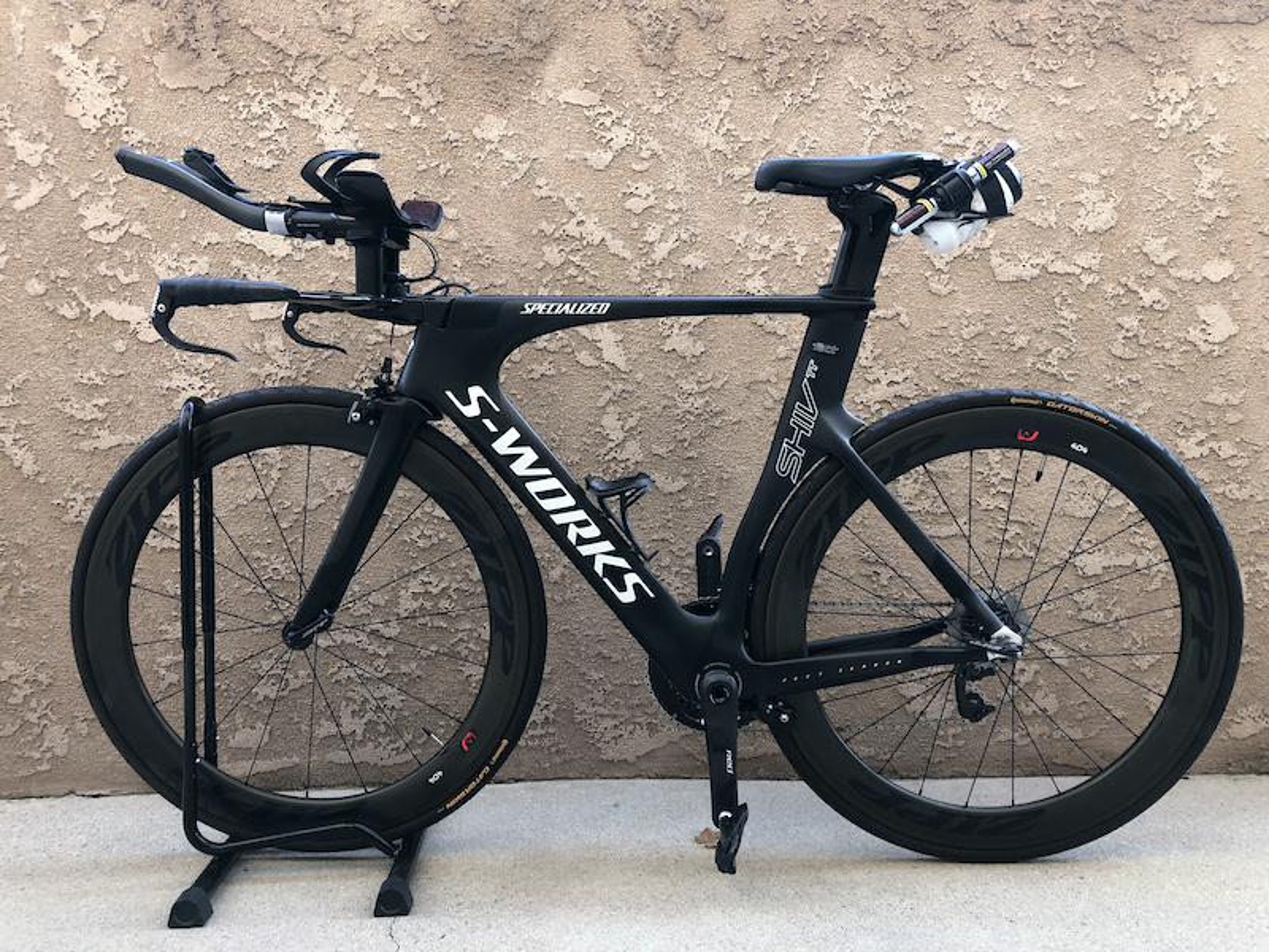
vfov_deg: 49.7
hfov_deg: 63.4
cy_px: 476
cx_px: 634
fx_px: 1026
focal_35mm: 28
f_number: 1.8
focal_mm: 3.99
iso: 50
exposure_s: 1/120
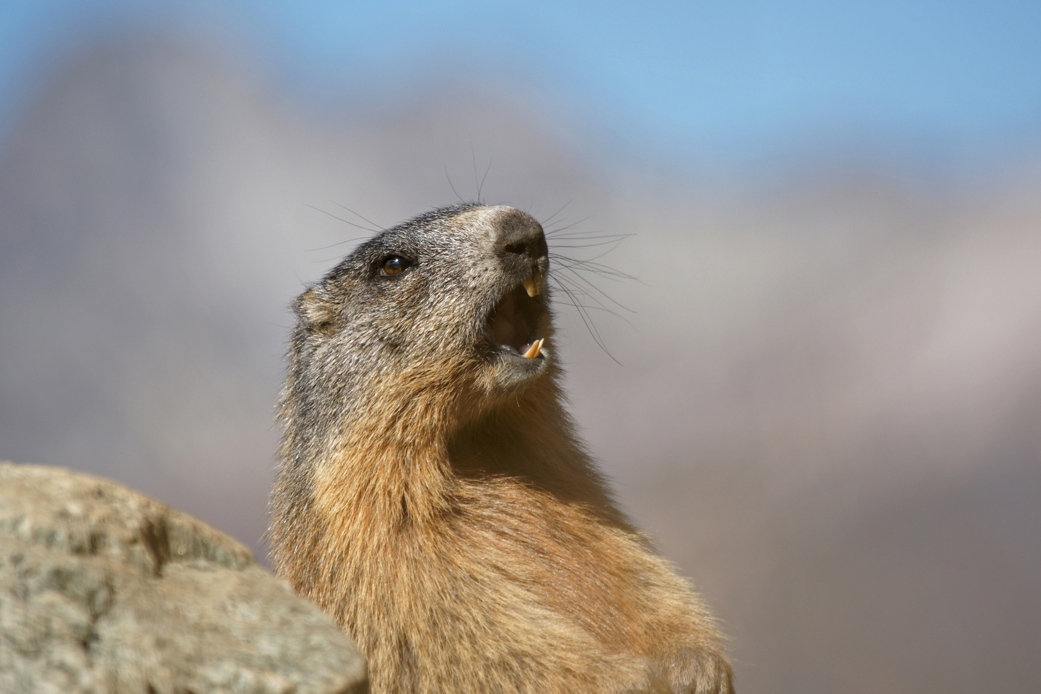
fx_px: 13011
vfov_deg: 3.1
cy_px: 347
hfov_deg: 4.6
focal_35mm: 450
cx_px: 520
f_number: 6.3
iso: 100
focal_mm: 300
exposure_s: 1/500
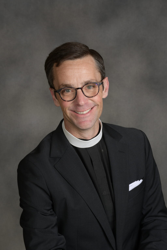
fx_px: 543
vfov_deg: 26.0
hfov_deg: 17.5
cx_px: 84
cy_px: 125
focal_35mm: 78
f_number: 11
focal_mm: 52
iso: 100
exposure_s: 1/125
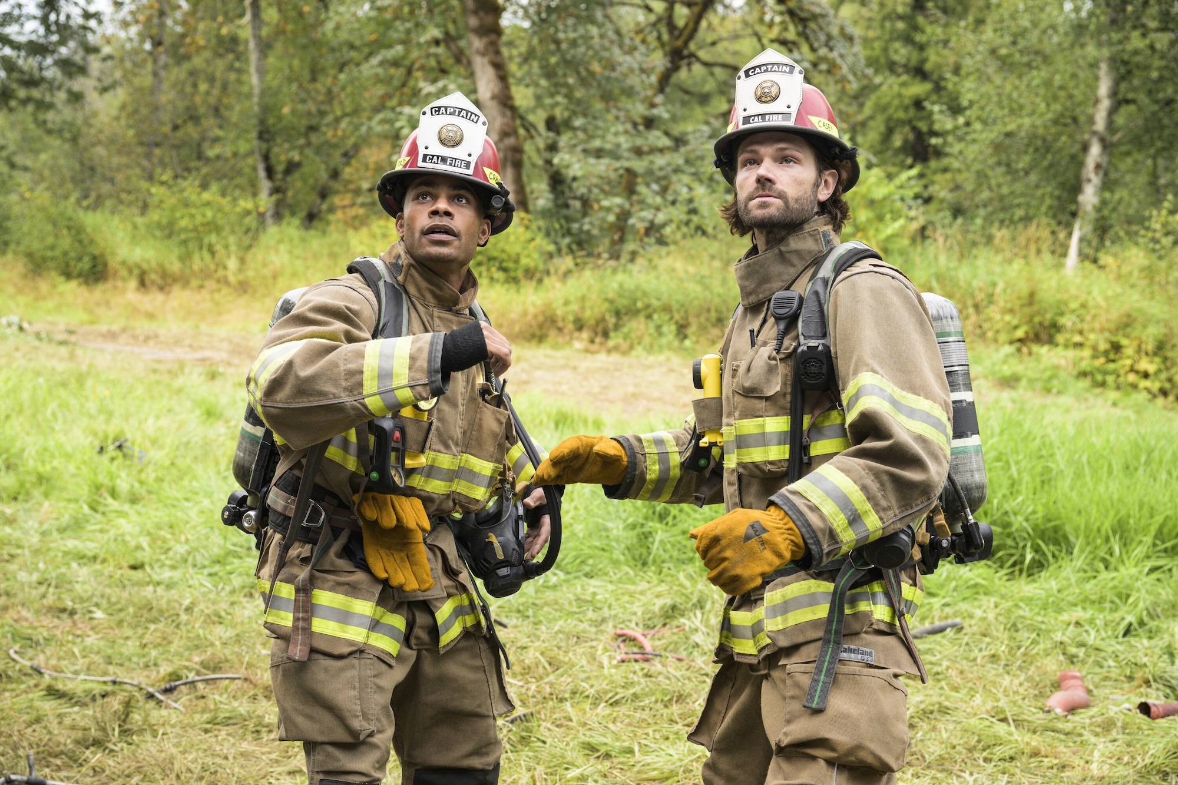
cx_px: 589
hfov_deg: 35.1
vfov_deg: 23.8
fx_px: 1865
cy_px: 392
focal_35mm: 57
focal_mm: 57
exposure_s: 1/1000
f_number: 5
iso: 1250
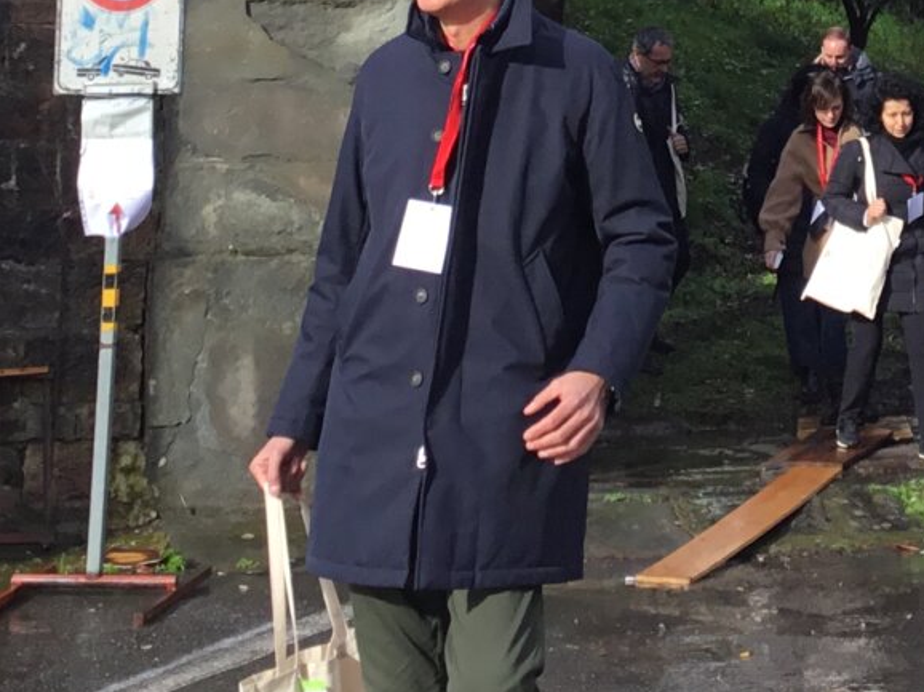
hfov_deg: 18.7
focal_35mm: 103
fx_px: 2748
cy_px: -260
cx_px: 868
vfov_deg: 13.7
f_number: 2.4
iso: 25
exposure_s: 1/422
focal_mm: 3.3
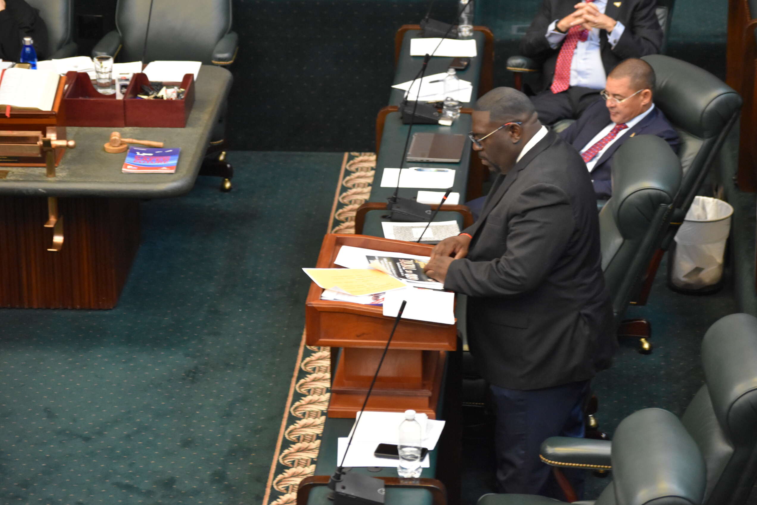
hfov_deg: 16.5
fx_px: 2607
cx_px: 376
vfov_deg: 11.1
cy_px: 252
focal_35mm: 124
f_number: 4.2
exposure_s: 1/60
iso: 3600
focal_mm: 82
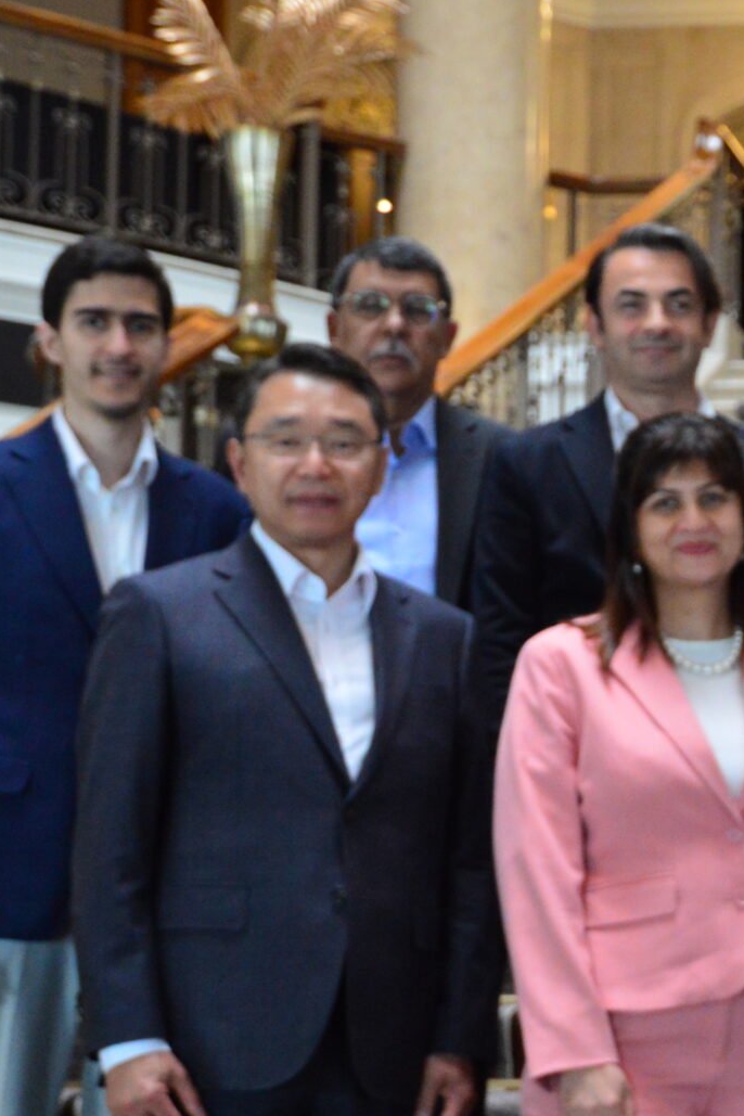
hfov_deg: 13.8
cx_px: 1121
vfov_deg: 21.7
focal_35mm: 93
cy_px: 798
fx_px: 2890
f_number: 4
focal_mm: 25
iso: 1600
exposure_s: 1/50
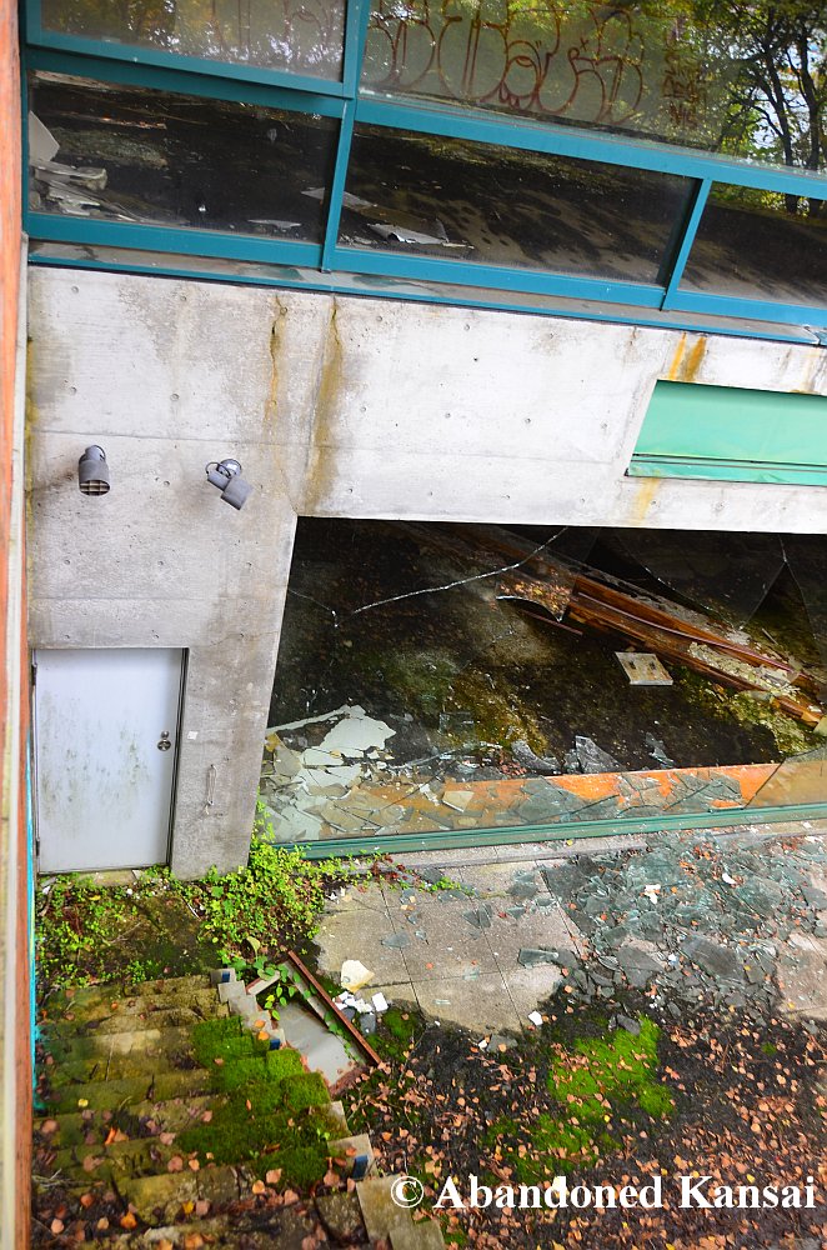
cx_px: 414
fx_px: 1039
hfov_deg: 43.4
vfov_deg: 62.0
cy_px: 625
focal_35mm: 30
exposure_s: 1/40
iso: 200
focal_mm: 20
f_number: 3.5
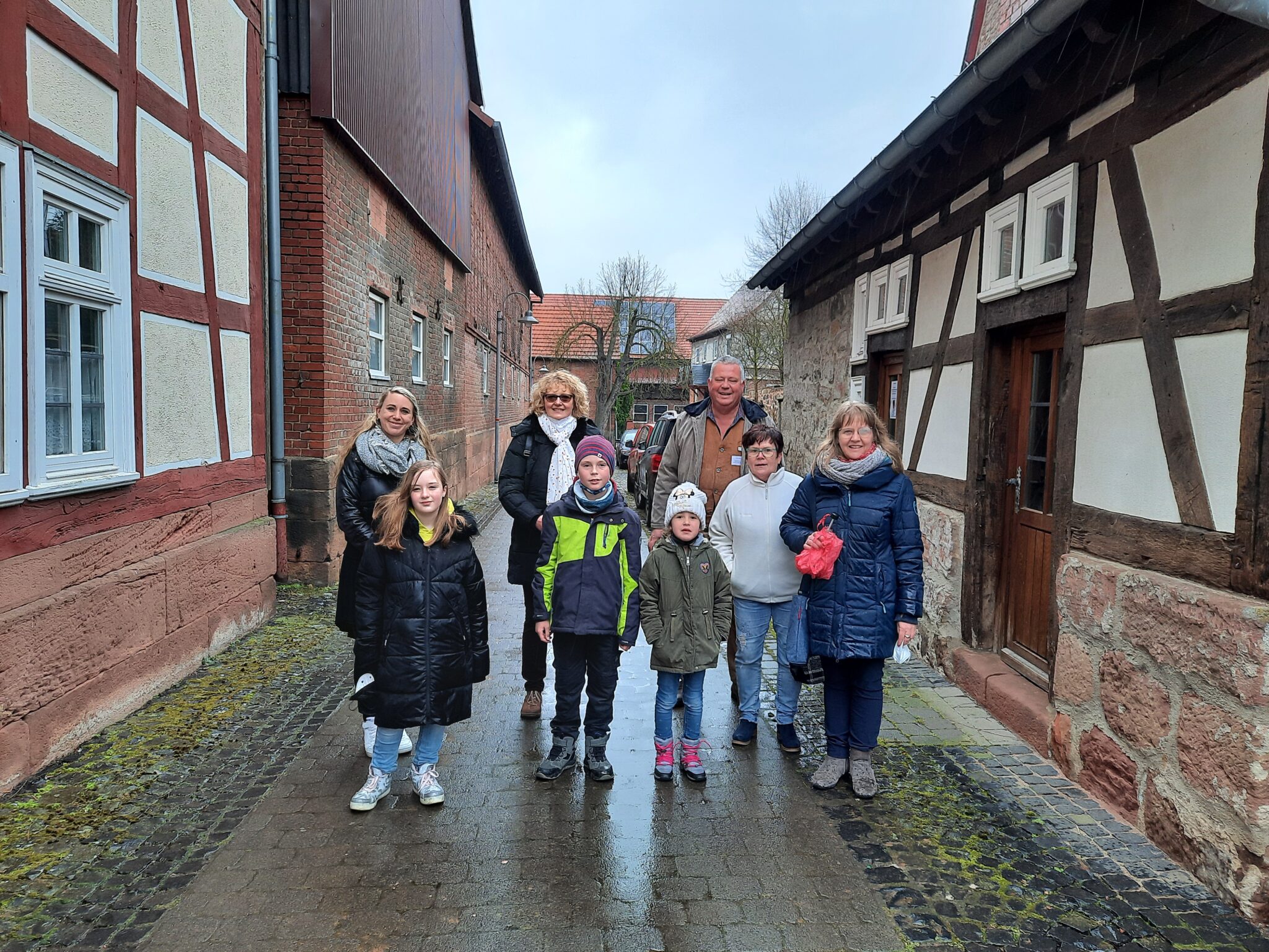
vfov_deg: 54.9
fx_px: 916
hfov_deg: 69.4
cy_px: 476
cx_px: 634
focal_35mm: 25
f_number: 2
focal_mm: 4.6
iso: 40
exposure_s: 1/100
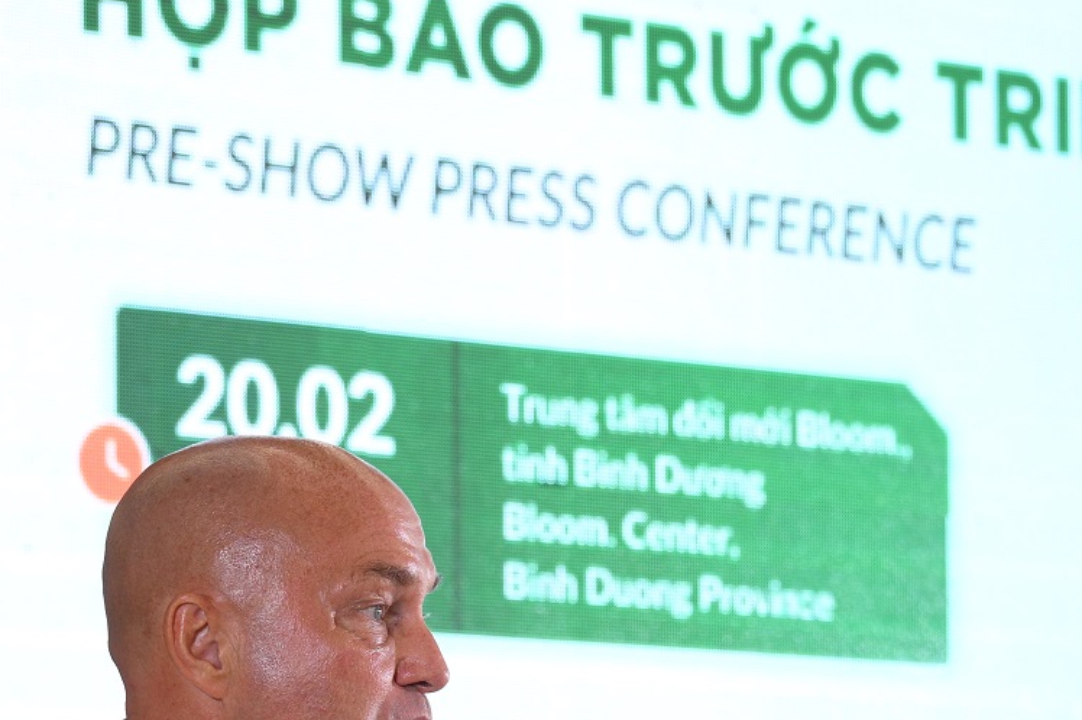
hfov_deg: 8.9
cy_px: 884
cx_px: 716
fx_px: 6909
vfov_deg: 5.9
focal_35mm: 230
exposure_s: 1/100
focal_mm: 86
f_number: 4
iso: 250
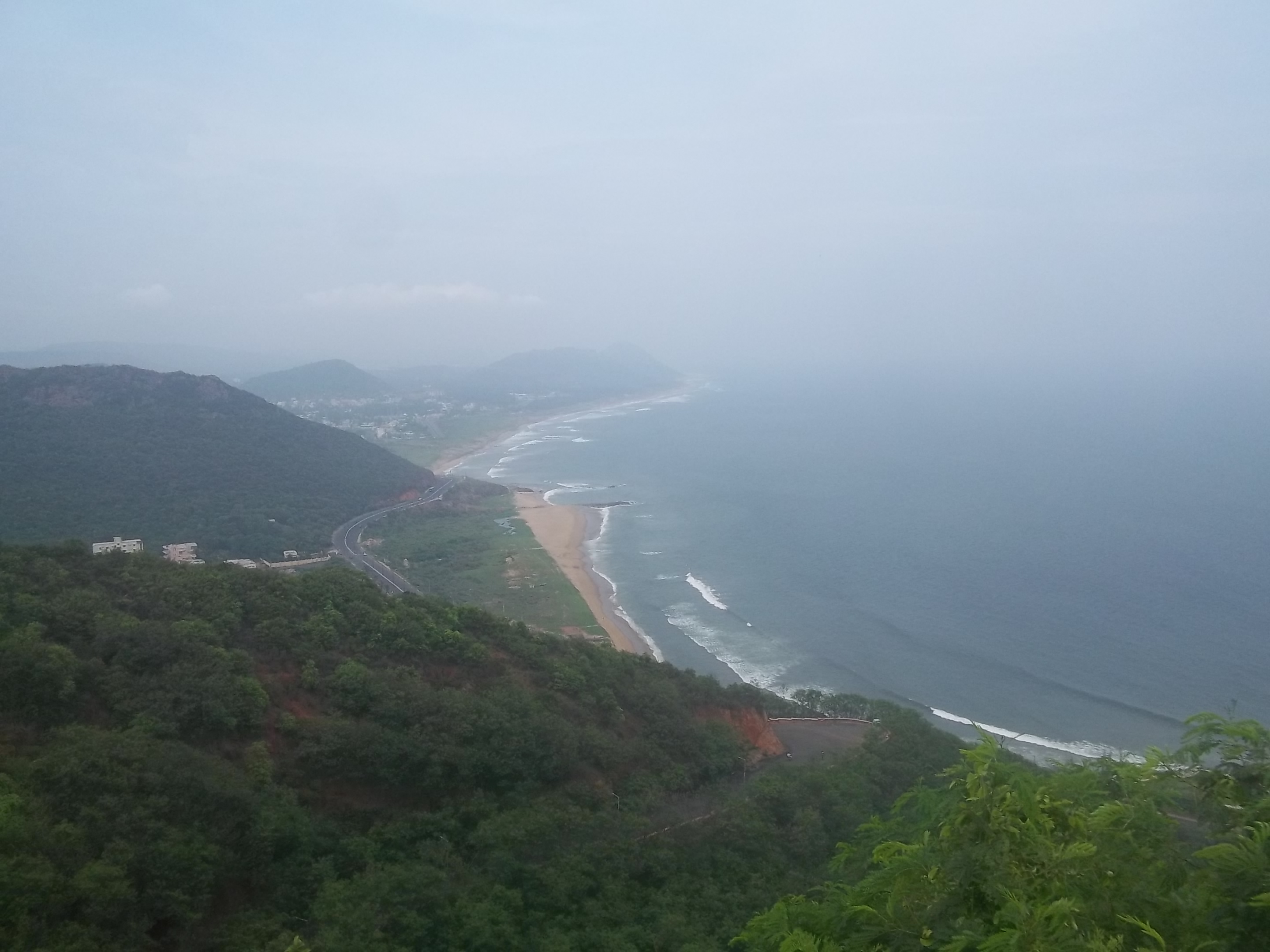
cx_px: 635
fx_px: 1174
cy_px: 476
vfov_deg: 44.2
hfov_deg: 56.8
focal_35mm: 32
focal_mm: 5.7
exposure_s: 1/500
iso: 80
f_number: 5.5
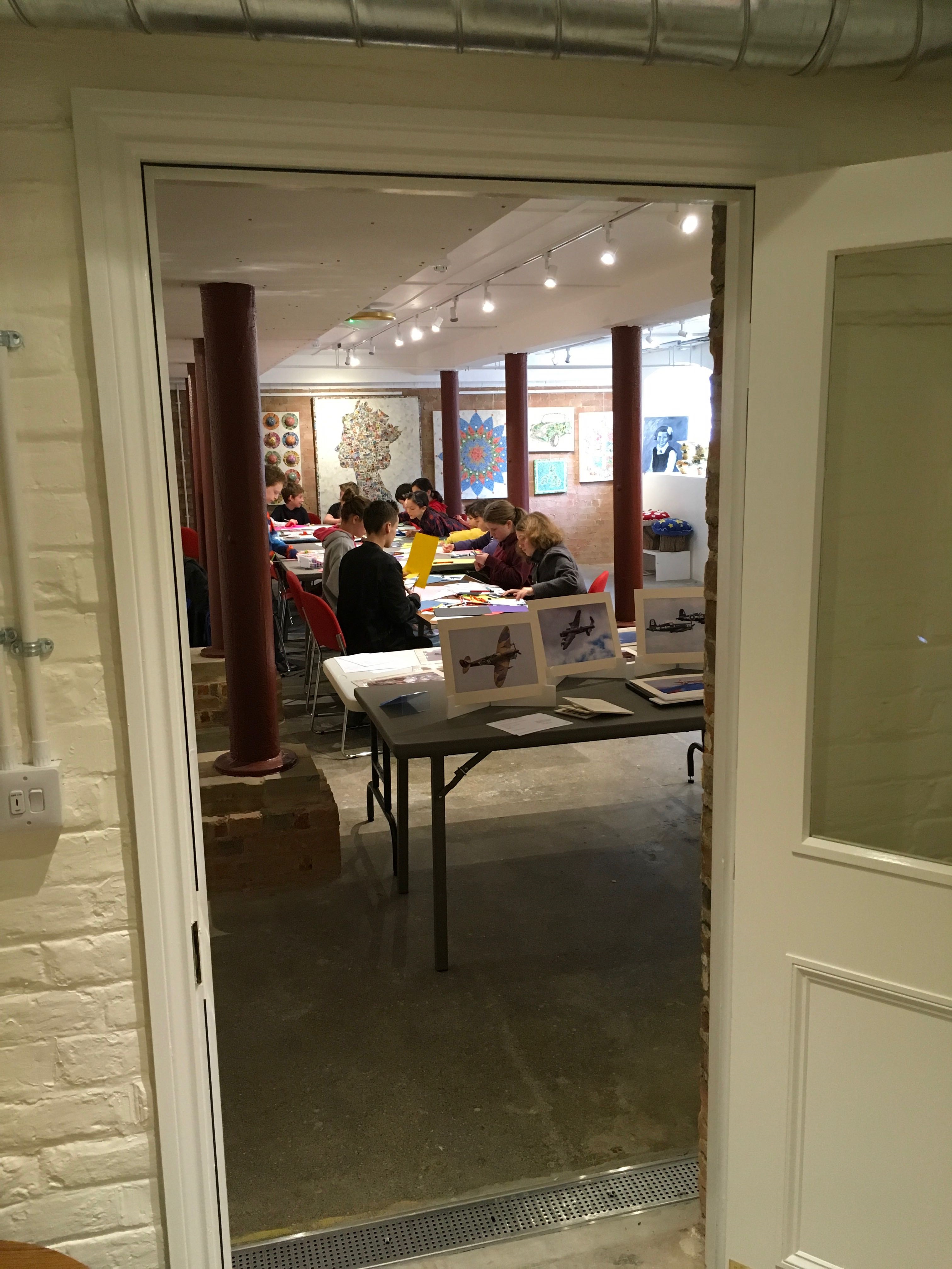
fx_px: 1063
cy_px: 634
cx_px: 476
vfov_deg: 61.7
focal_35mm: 29
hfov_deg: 48.2
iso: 200
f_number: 2.2
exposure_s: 1/33
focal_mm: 4.15
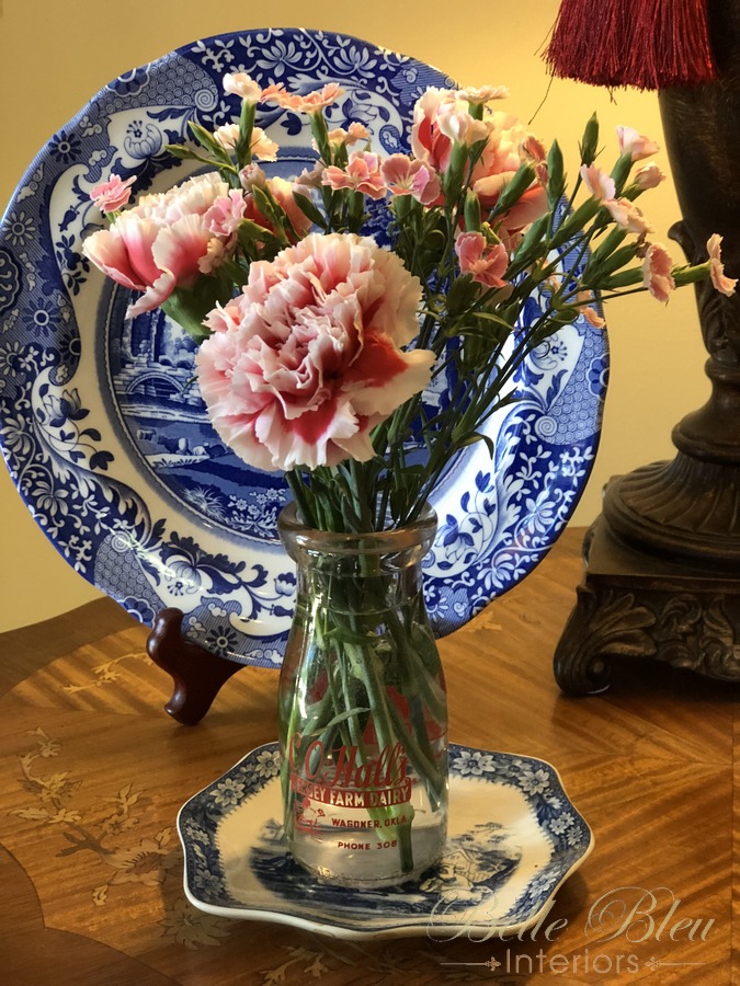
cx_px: 370
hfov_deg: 25.7
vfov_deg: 33.8
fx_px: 1625
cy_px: 493
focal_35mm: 57
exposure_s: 1/60
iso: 500
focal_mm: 6.6
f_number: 2.8
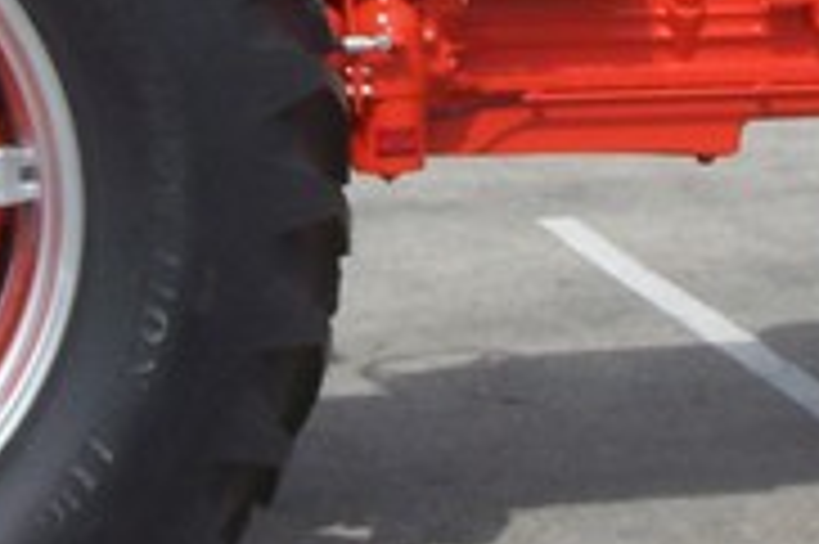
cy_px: -9
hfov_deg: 10.9
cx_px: 400
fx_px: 4296
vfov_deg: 7.2
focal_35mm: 189
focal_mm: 8
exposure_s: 1/1000
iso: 80
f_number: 4
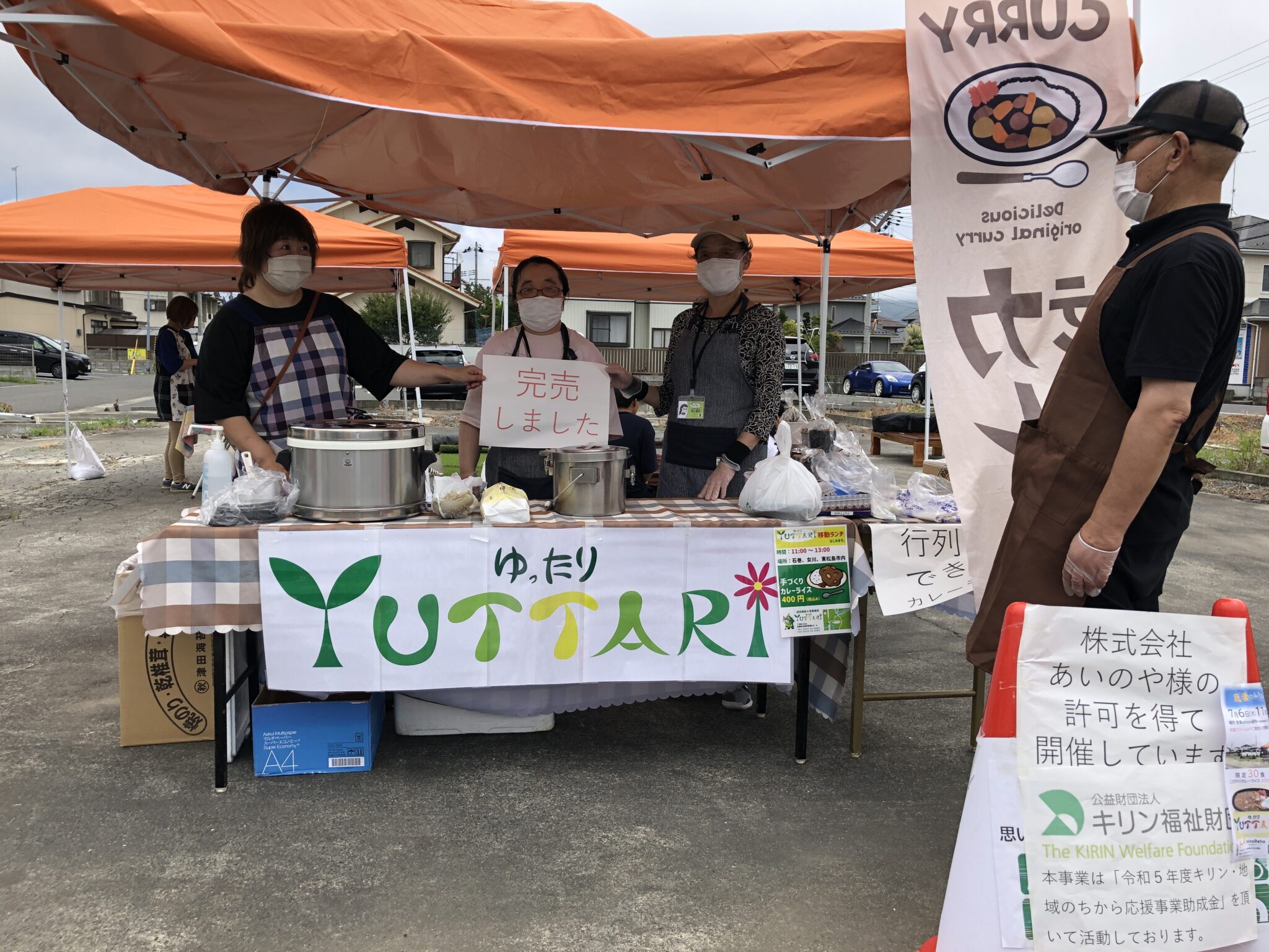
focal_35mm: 28
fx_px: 1026
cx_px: 634
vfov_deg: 49.7
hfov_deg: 63.4
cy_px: 476
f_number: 1.8
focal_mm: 4
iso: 20
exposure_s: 1/1567
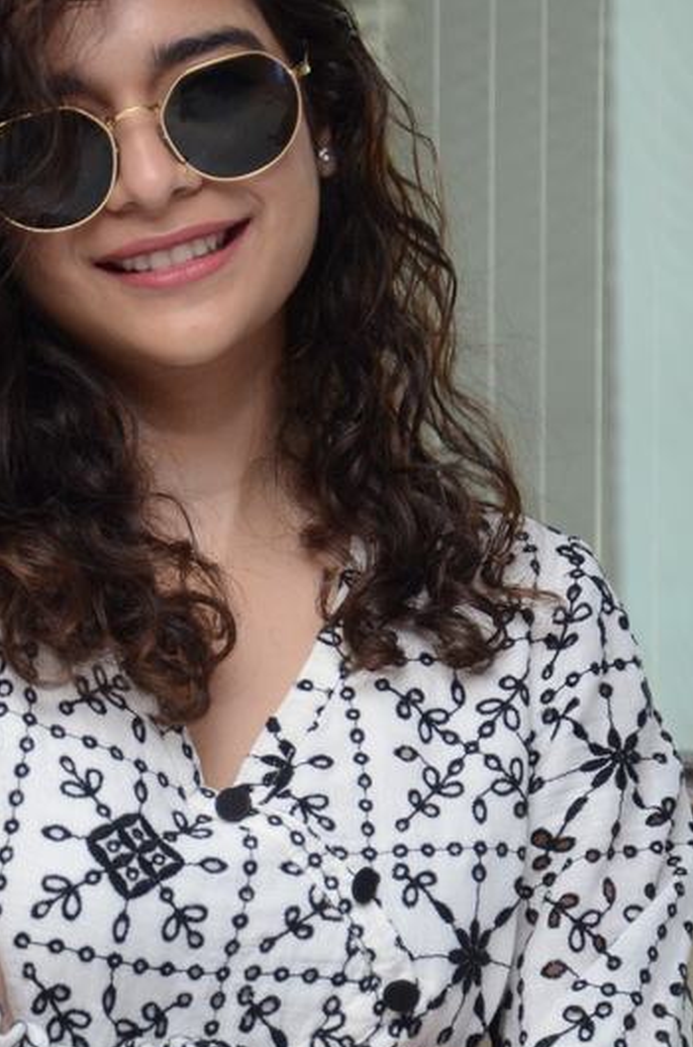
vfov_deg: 10.2
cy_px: 621
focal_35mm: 202
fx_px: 5863
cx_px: 134
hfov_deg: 6.8
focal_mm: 66
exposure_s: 1/125
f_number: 5.3
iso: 640
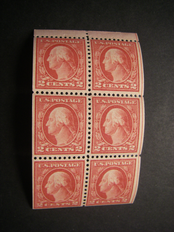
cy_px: 116
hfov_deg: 37.7
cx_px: 87
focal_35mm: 38
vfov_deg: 49.0
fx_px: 255
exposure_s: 1/50
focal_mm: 6.3
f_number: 3.3
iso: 160
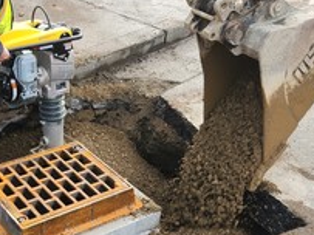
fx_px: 571
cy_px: 133
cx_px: 84
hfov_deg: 30.3
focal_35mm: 63
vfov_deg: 23.2
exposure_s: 1/253
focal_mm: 5.4
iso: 20
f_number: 1.8
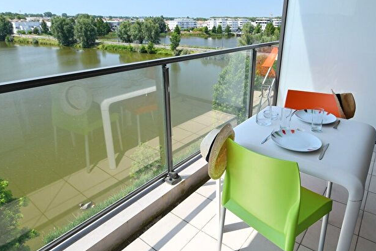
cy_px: 111
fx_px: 251
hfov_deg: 73.5
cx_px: 209
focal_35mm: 24
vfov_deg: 53.0
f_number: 8
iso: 100
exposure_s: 1/60
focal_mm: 14
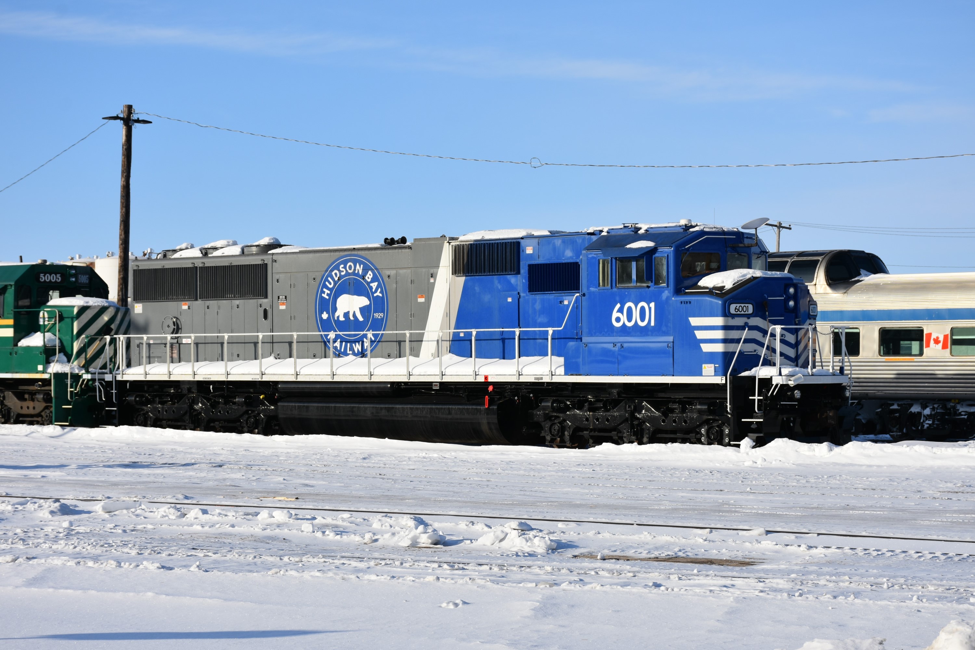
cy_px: 325
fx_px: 2275
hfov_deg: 24.2
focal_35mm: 84
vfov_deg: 16.3
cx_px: 488
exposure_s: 1/500
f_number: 8
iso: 125
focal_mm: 56
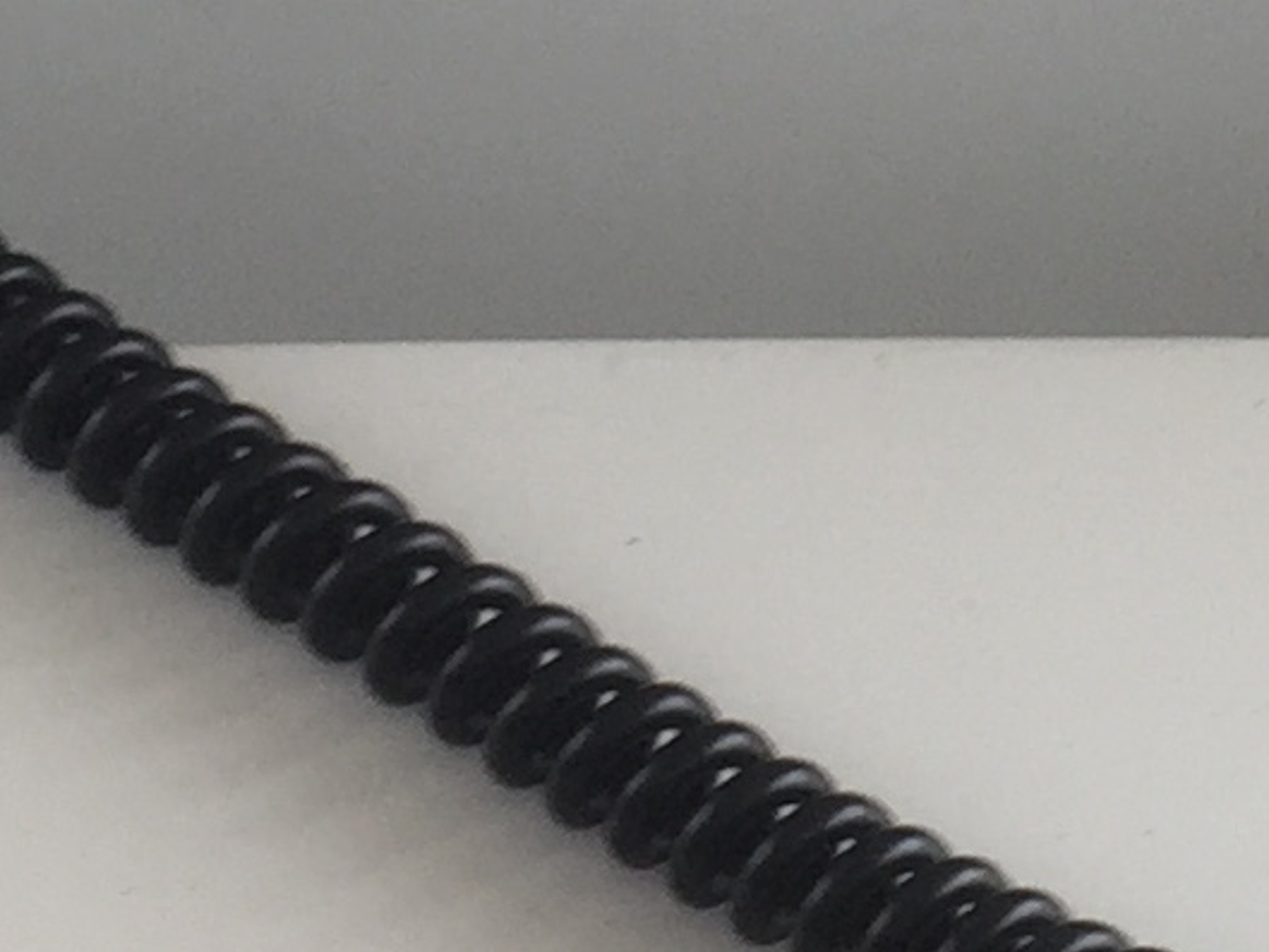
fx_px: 6564
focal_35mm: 179
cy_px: -269
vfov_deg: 8.2
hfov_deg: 11.0
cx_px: 1020
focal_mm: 4.15
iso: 40
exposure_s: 1/120
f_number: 2.2
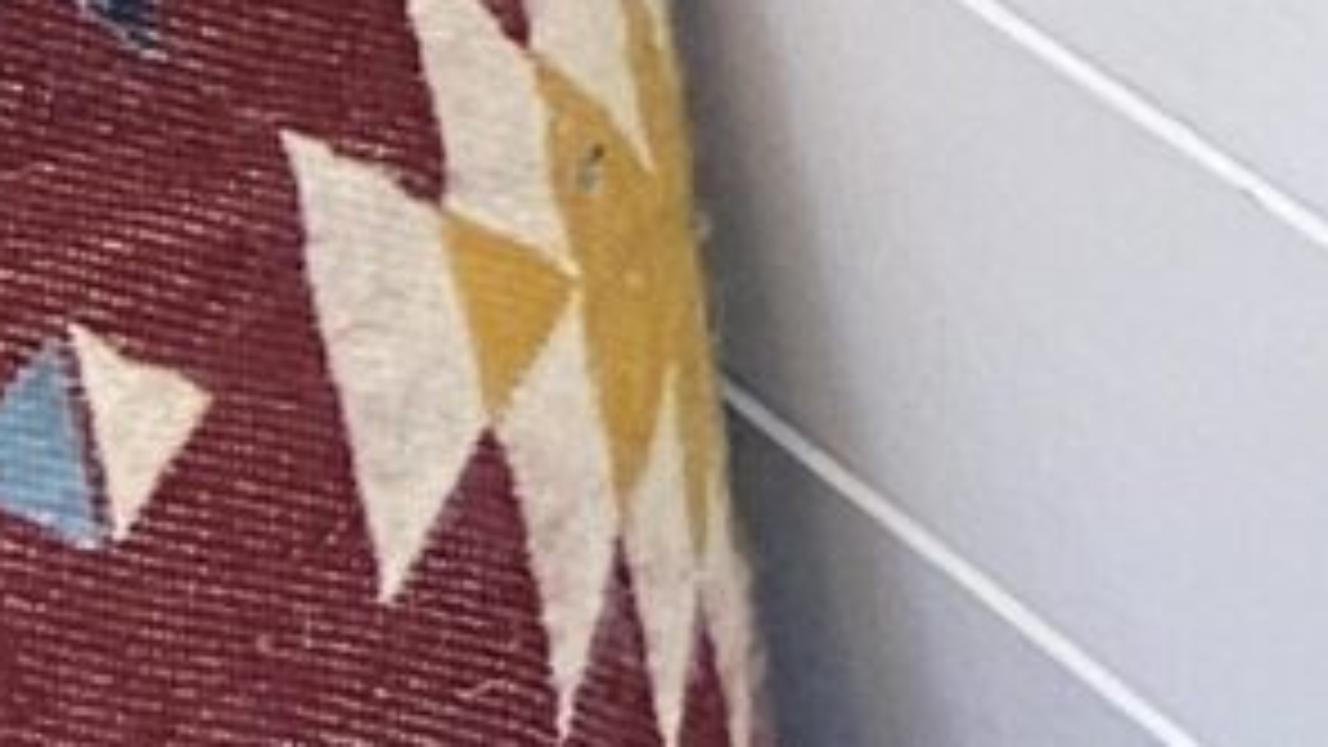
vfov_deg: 4.4
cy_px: -2686
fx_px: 8663
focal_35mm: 246
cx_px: 3250
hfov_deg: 8.1
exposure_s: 1/74
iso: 125
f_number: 1.8
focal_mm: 4.25
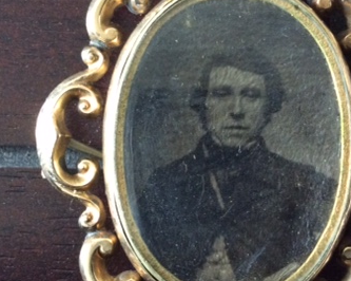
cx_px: 164
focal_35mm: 60
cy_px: 113
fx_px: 623
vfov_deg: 25.3
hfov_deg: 31.5
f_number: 2.4
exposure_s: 1/17
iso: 320
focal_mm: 3.3
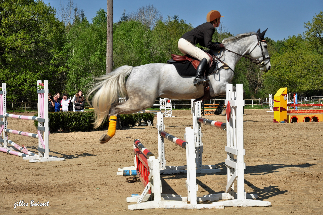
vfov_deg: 18.1
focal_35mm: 75
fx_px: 672
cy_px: 108
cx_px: 162
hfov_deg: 27.0
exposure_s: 1/750
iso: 200
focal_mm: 50
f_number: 6.7
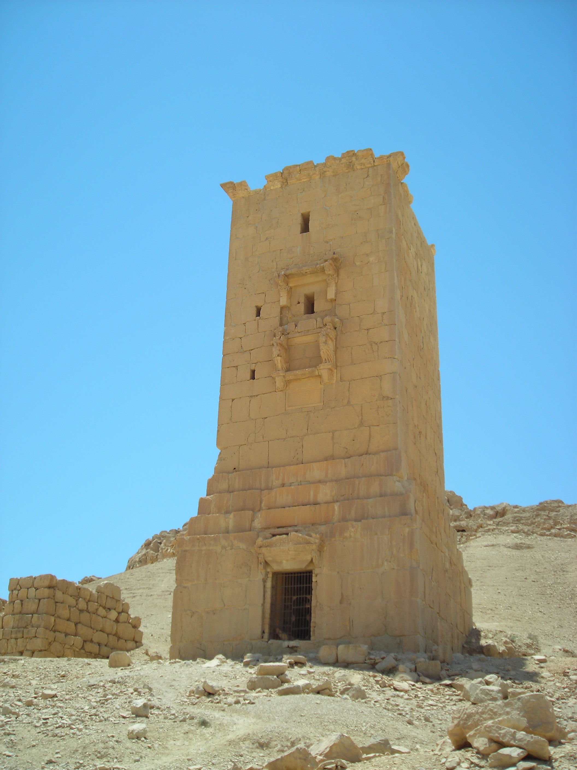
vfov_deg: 49.0
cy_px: 385
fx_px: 845
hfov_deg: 37.7
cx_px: 288
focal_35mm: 38
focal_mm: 6.3
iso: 50
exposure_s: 1/186
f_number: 6.4
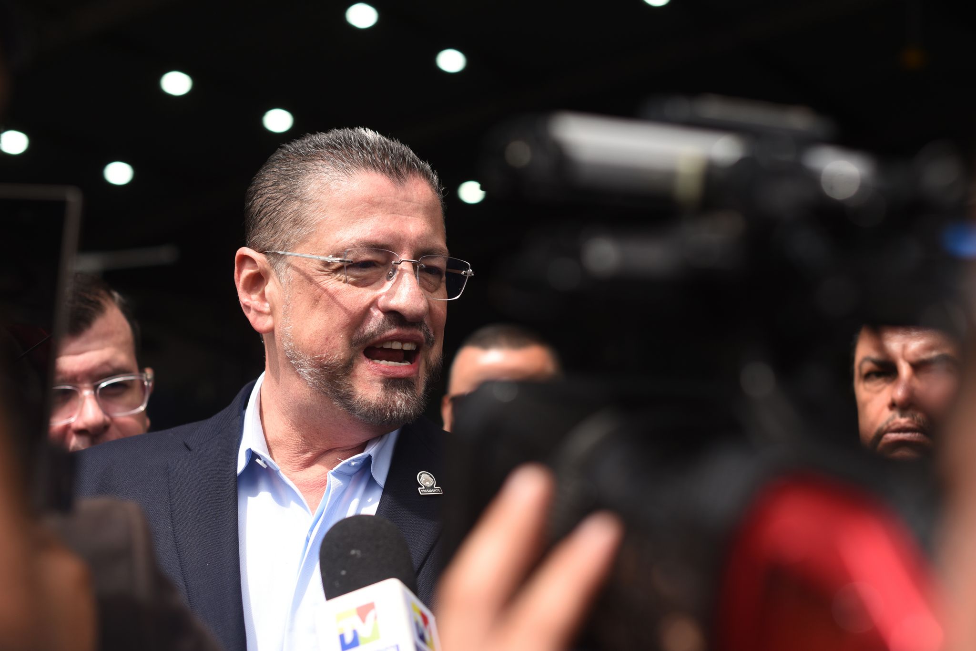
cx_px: 488
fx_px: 1355
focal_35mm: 50
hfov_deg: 39.6
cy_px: 326
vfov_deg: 27.0
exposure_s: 1/3200
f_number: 2.8
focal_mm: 50
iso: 200
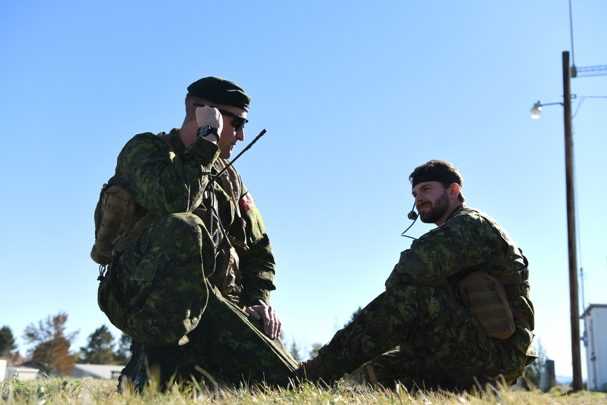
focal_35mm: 41
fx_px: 691
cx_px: 306
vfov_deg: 32.6
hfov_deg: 47.4
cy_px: 199
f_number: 5
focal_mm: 40
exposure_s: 1/160
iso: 50
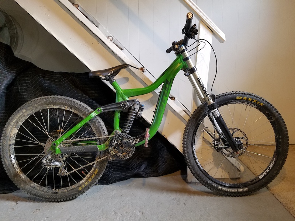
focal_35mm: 26
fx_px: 222
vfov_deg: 53.1
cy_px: 110
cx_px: 148
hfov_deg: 67.3
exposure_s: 1/24
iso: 200
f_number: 1.7
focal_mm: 4.2
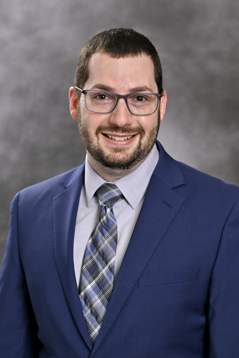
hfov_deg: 13.0
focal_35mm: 105
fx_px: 1045
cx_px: 120
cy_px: 179
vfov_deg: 19.5
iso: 125
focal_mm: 105
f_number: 7.1
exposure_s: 1/125
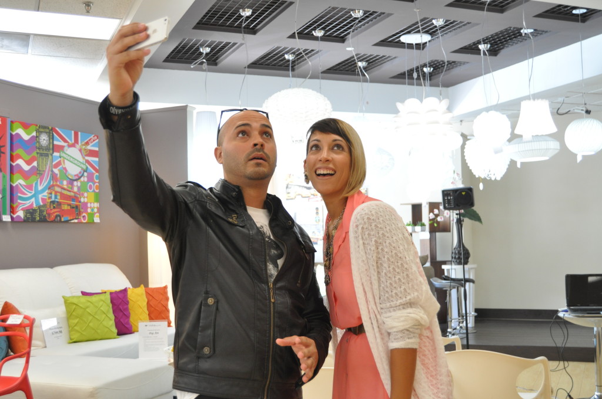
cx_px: 301
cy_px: 200
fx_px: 752
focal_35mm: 45
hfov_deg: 43.7
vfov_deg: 29.8
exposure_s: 1/80
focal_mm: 30
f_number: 4.5
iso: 800
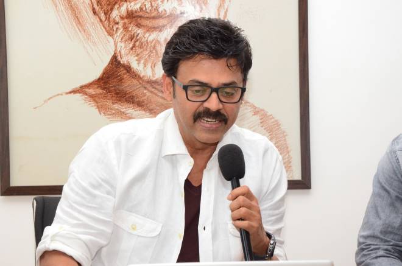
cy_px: 133
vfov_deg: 14.6
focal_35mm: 93
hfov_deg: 22.0
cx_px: 201
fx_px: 1036
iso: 2500
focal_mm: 62
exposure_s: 1/125
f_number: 8
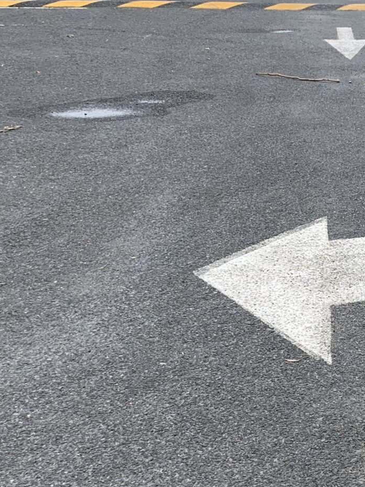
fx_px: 1012
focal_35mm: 72
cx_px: 336
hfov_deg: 20.0
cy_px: 273
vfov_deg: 27.0
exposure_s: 1/1176
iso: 25
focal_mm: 4.25
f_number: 1.8
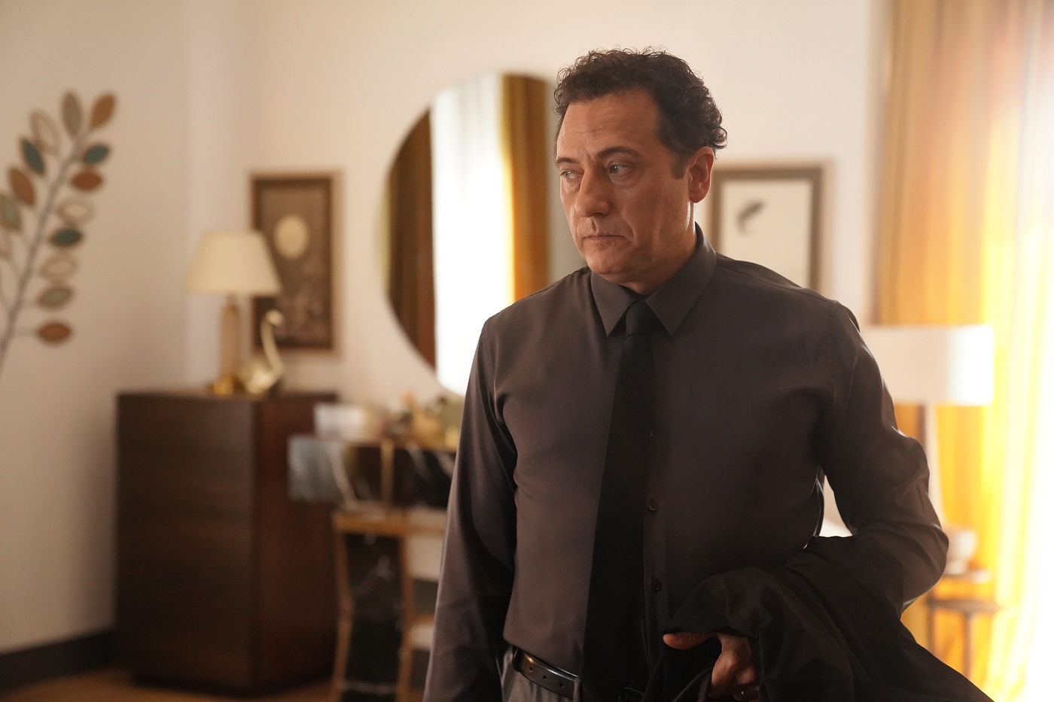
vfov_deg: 19.5
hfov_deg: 28.8
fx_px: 2049
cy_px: 351
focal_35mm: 70
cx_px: 527
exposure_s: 1/640
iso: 6400
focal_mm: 70
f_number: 2.8
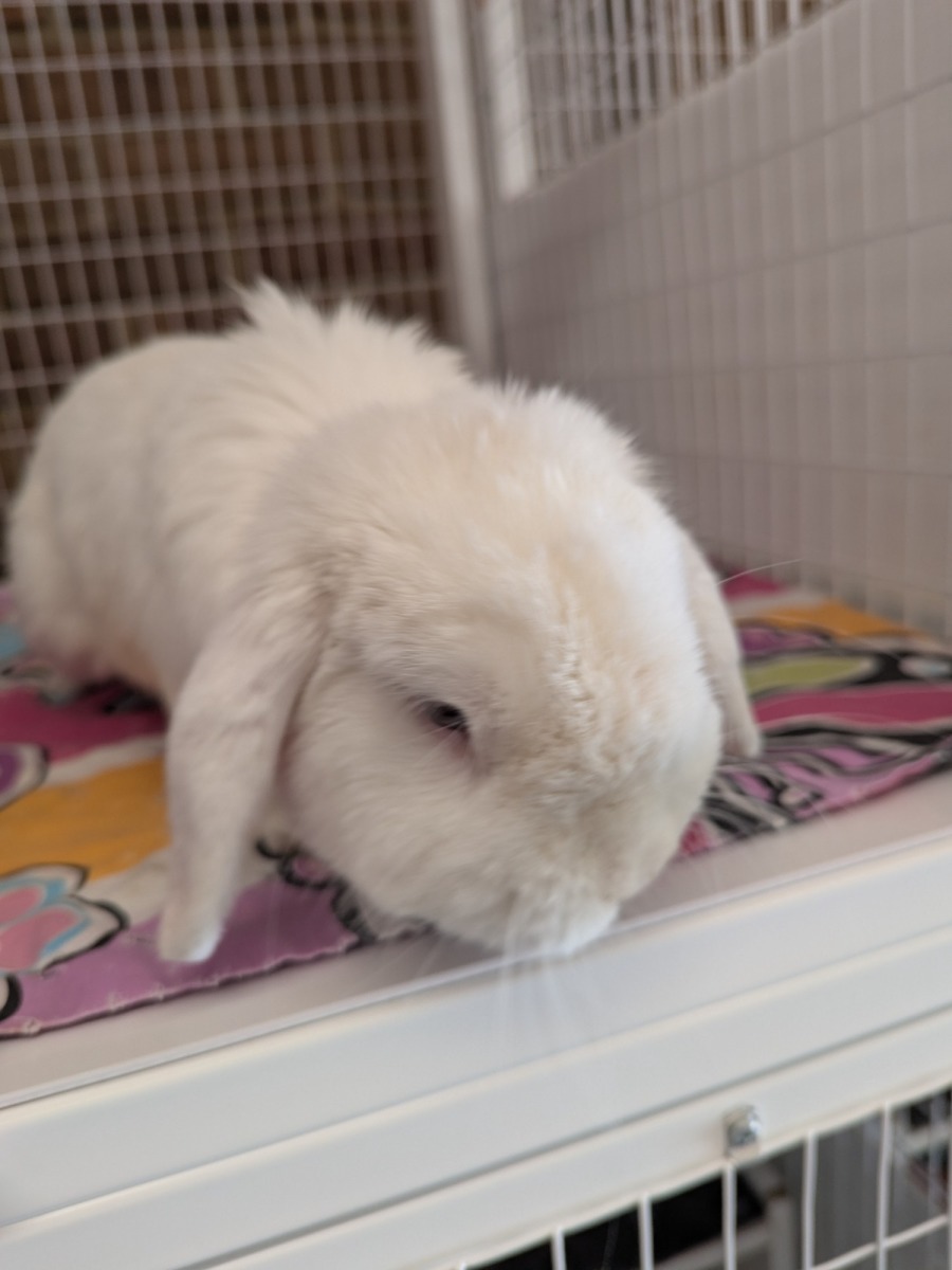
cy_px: 635
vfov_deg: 71.6
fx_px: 880
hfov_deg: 56.8
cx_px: 476
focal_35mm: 24
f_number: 1.85
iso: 58
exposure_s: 1/100
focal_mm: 6.81
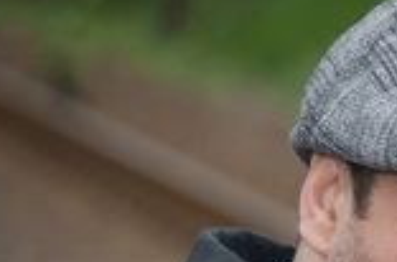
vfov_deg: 1.4
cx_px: 603
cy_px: 412
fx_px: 10599
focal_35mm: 964
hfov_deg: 2.1
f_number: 6.3
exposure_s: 1/320
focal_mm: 200
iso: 200
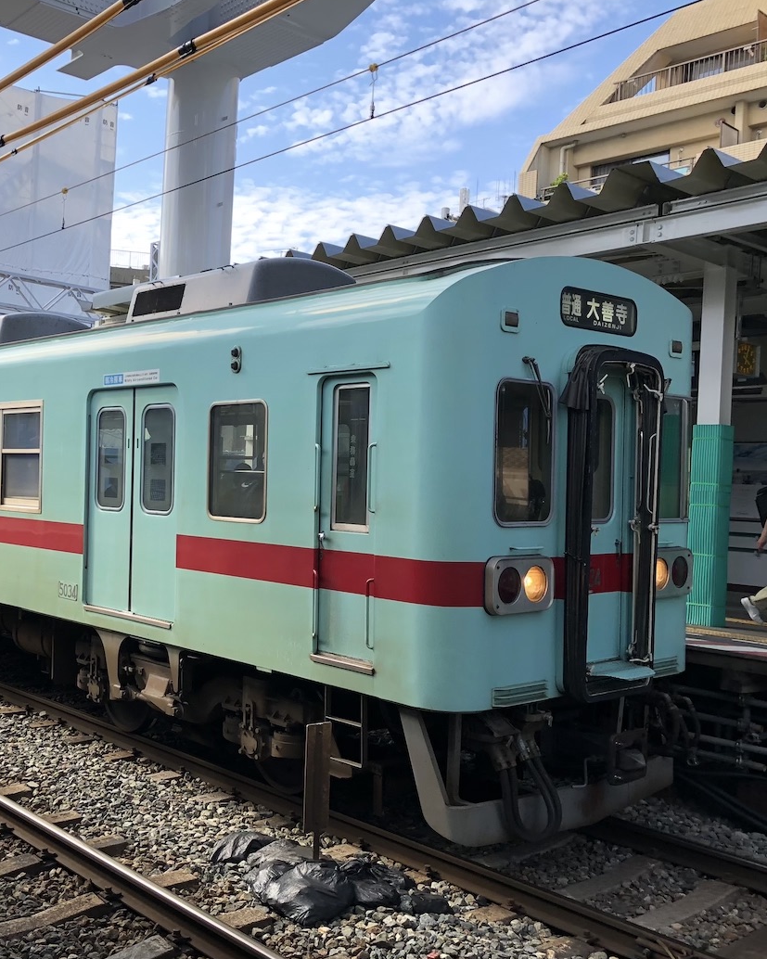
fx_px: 1050
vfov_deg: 49.1
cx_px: 200
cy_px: 484
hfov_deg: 39.2
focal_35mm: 37
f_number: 1.8
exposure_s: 1/433
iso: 20
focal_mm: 4
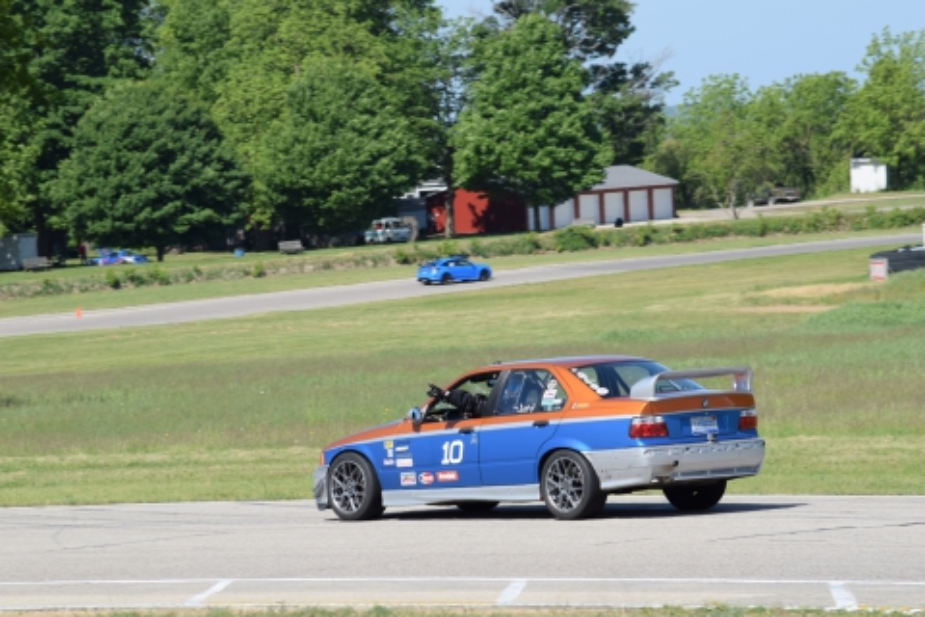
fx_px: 7130
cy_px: 308
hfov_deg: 7.4
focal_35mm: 278
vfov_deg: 5.0
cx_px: 462
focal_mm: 185
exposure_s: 1/500
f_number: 11
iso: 320
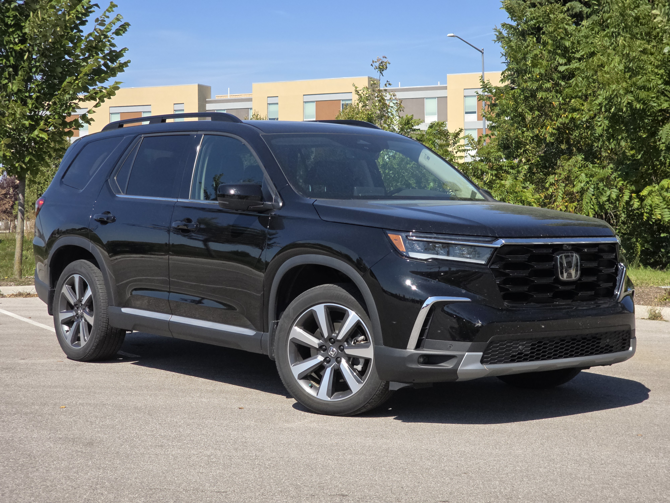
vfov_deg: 21.3
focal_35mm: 69
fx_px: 1336
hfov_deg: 28.2
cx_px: 335
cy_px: 252
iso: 50
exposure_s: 1/1814
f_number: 2.4
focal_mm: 7.9
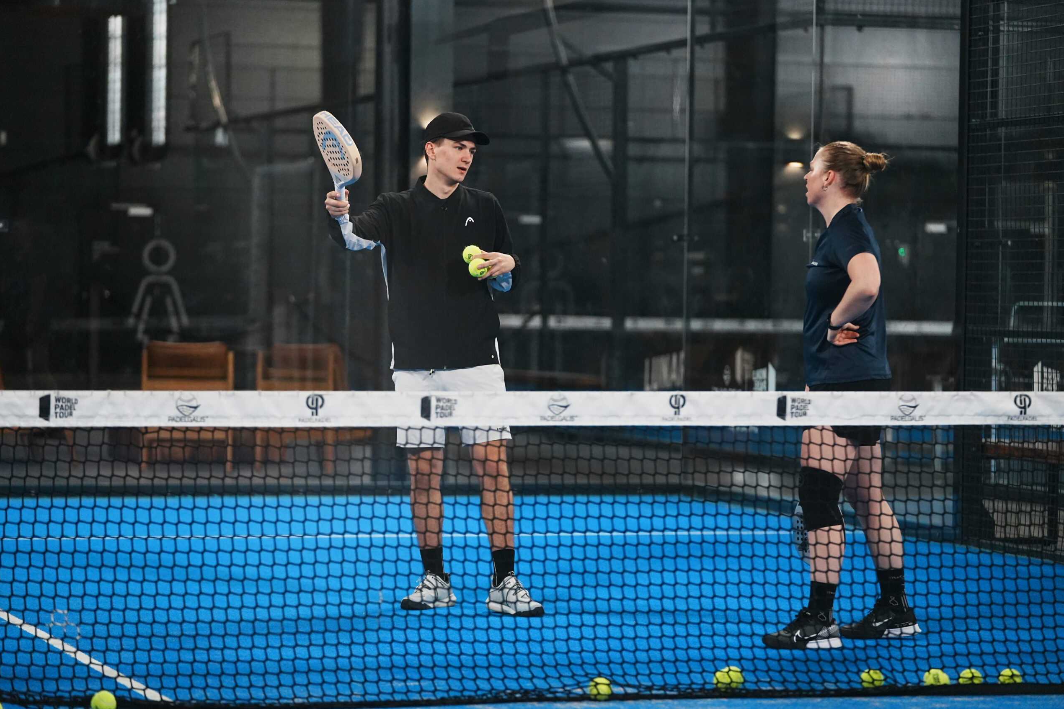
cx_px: 529
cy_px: 356
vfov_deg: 11.0
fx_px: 3694
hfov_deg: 16.4
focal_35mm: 125
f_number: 2.8
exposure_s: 1/1250
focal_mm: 124
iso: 5000
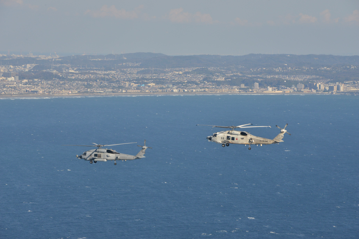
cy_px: 120
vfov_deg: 7.2
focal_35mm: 190
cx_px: 180
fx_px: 1895
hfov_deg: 10.8
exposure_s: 1/1000
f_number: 13
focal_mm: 190
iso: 800
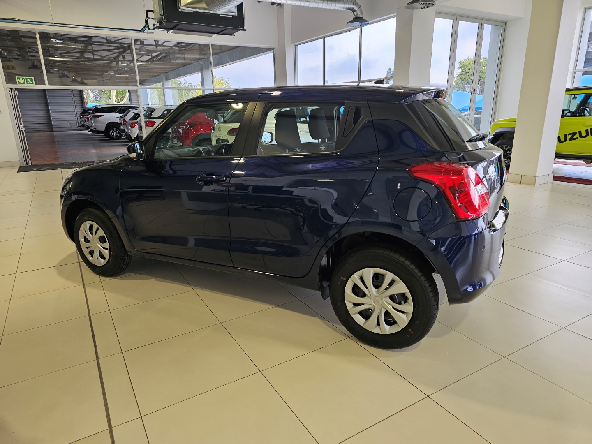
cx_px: 296
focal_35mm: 23
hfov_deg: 73.9
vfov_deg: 58.9
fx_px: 393
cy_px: 222
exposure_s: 1/180
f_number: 1.7
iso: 50
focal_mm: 6.3
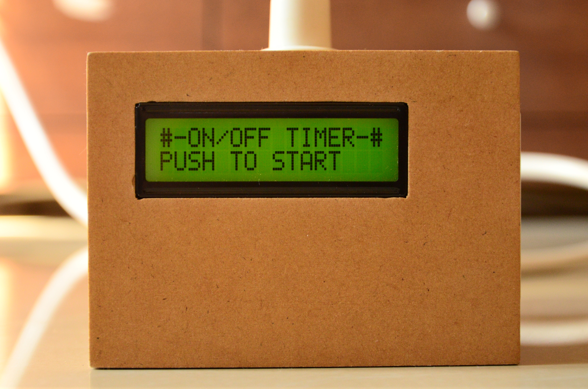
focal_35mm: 93
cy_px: 194
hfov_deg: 22.0
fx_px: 1516
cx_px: 294
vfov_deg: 14.6
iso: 800
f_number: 6.7
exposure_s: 1/50
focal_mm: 62
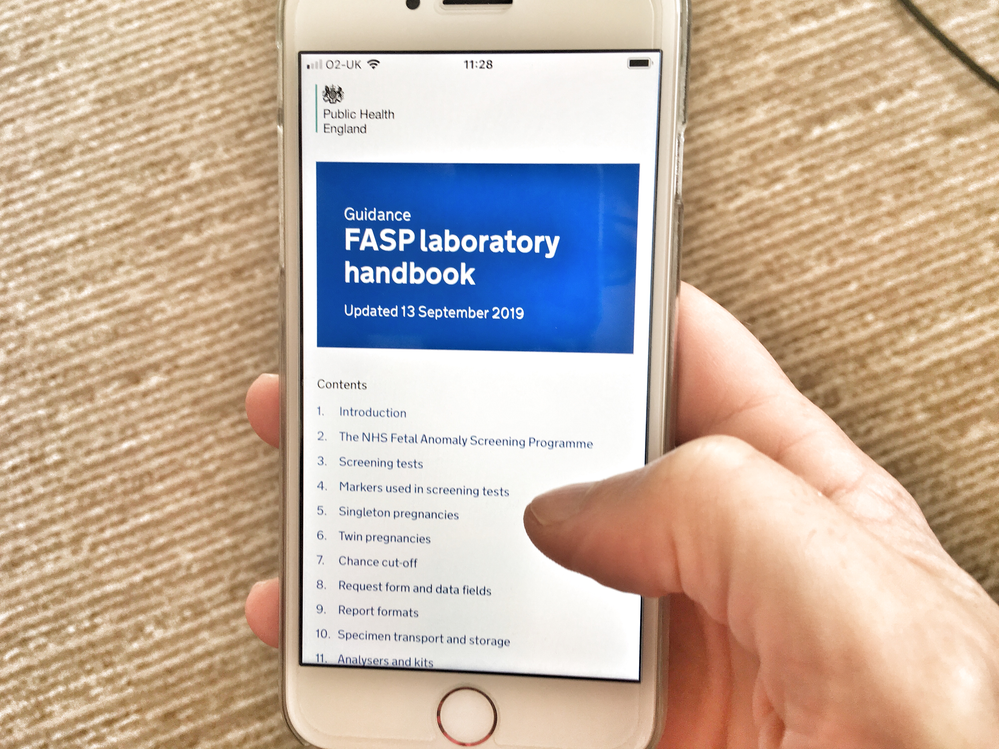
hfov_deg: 61.7
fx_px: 837
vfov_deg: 48.2
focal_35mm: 29
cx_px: 500
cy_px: 374
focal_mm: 4.15
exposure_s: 1/50
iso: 32
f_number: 2.2
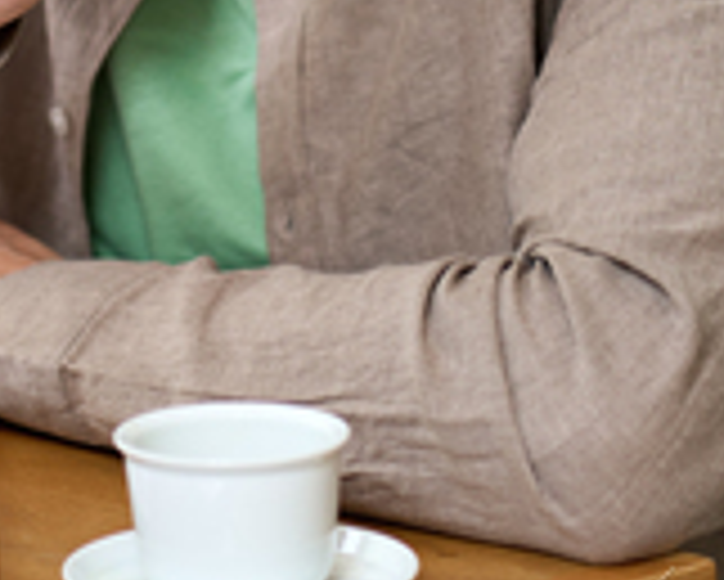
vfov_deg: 5.3
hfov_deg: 6.5
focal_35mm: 292
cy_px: -196
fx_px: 6261
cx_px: -400
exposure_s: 1/125
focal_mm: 85
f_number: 2.5
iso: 100
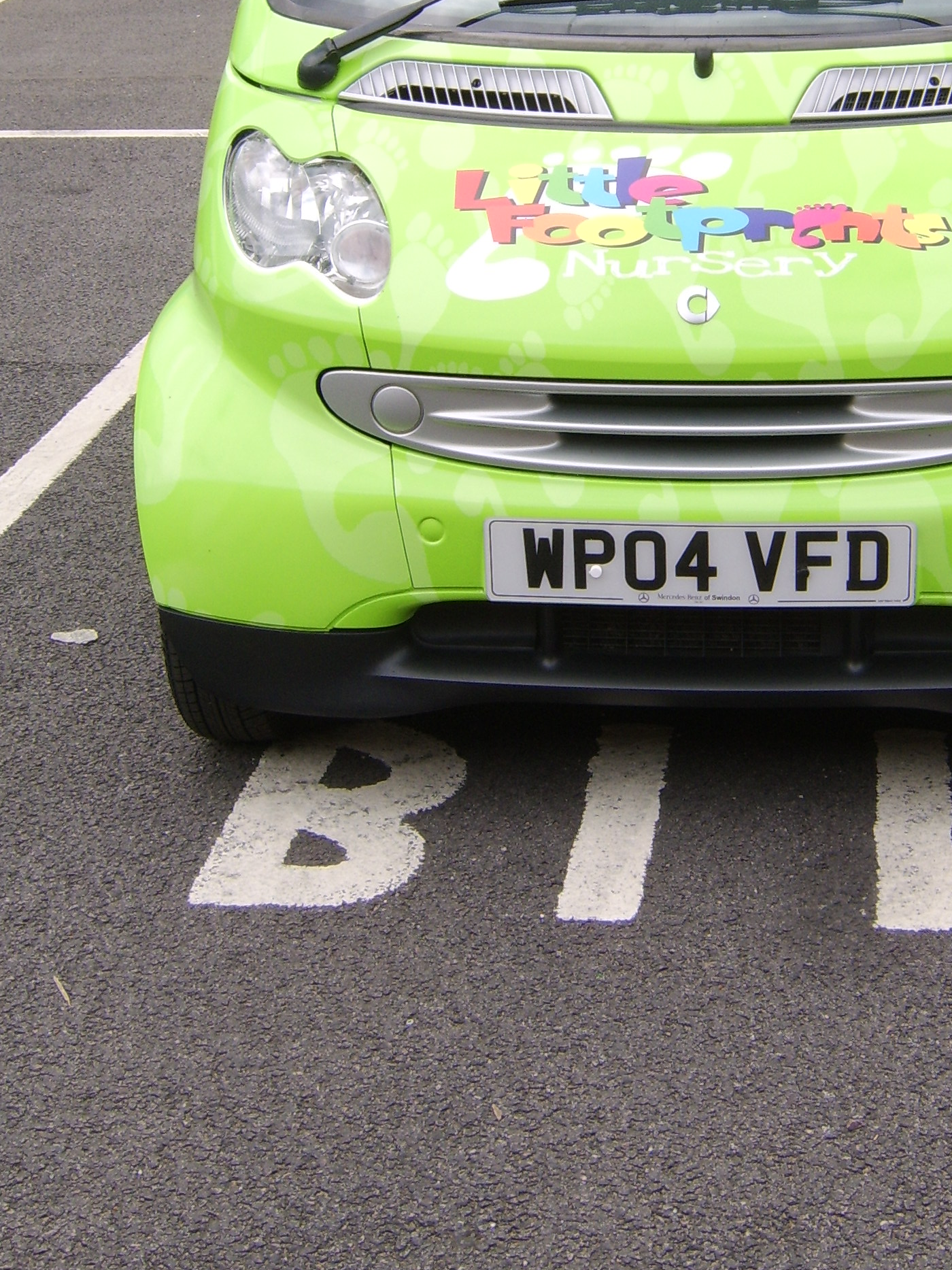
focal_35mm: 51
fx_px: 1870
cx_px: 664
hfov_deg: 28.3
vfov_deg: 36.4
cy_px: 275
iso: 71
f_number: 5.6
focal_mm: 8.13
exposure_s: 1/148
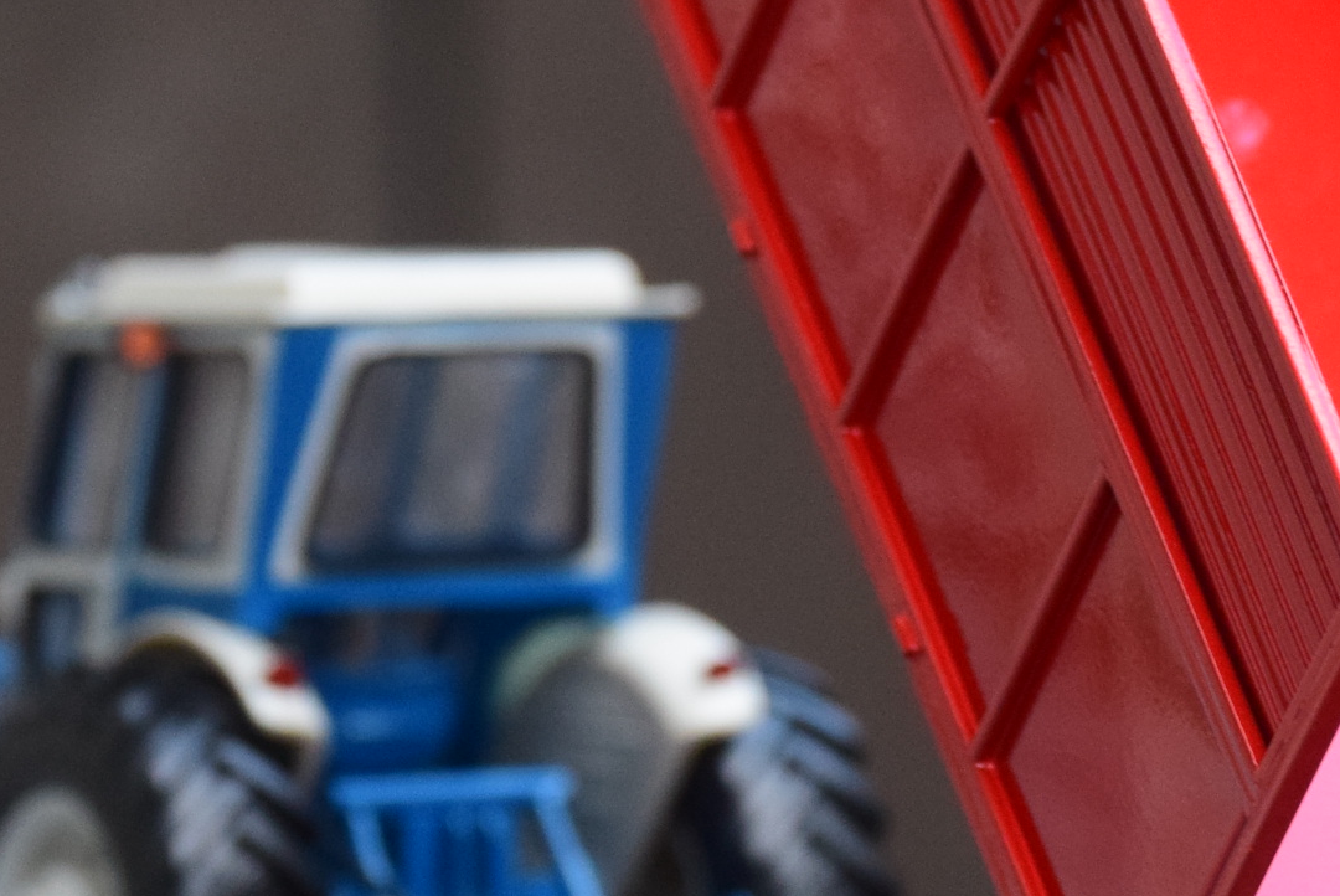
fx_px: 13164
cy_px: 376
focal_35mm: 353
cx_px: 995
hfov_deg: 5.8
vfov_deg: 3.9
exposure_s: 1/125
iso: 1600
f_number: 7.1
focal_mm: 85
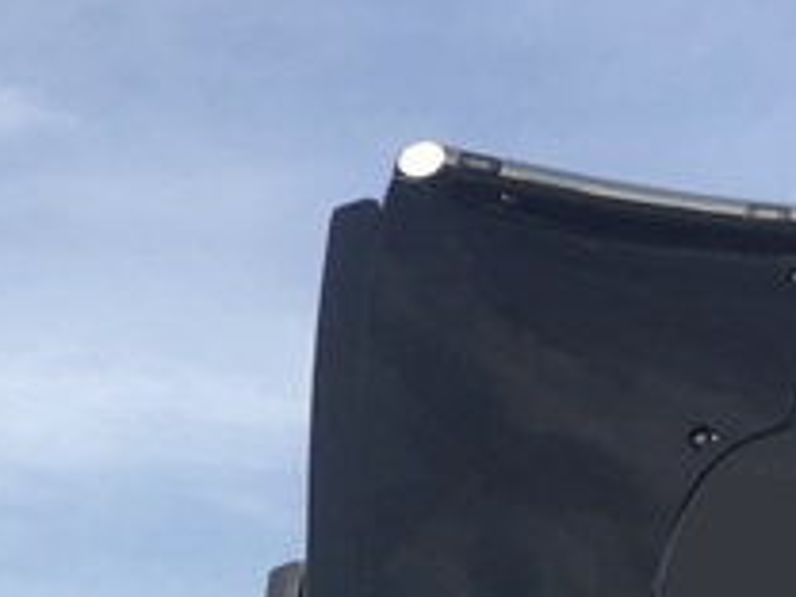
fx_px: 3288
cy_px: 1301
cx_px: 100
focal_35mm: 143
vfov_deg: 9.5
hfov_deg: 13.7
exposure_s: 1/1236
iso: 32
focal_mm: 4.15
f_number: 2.2
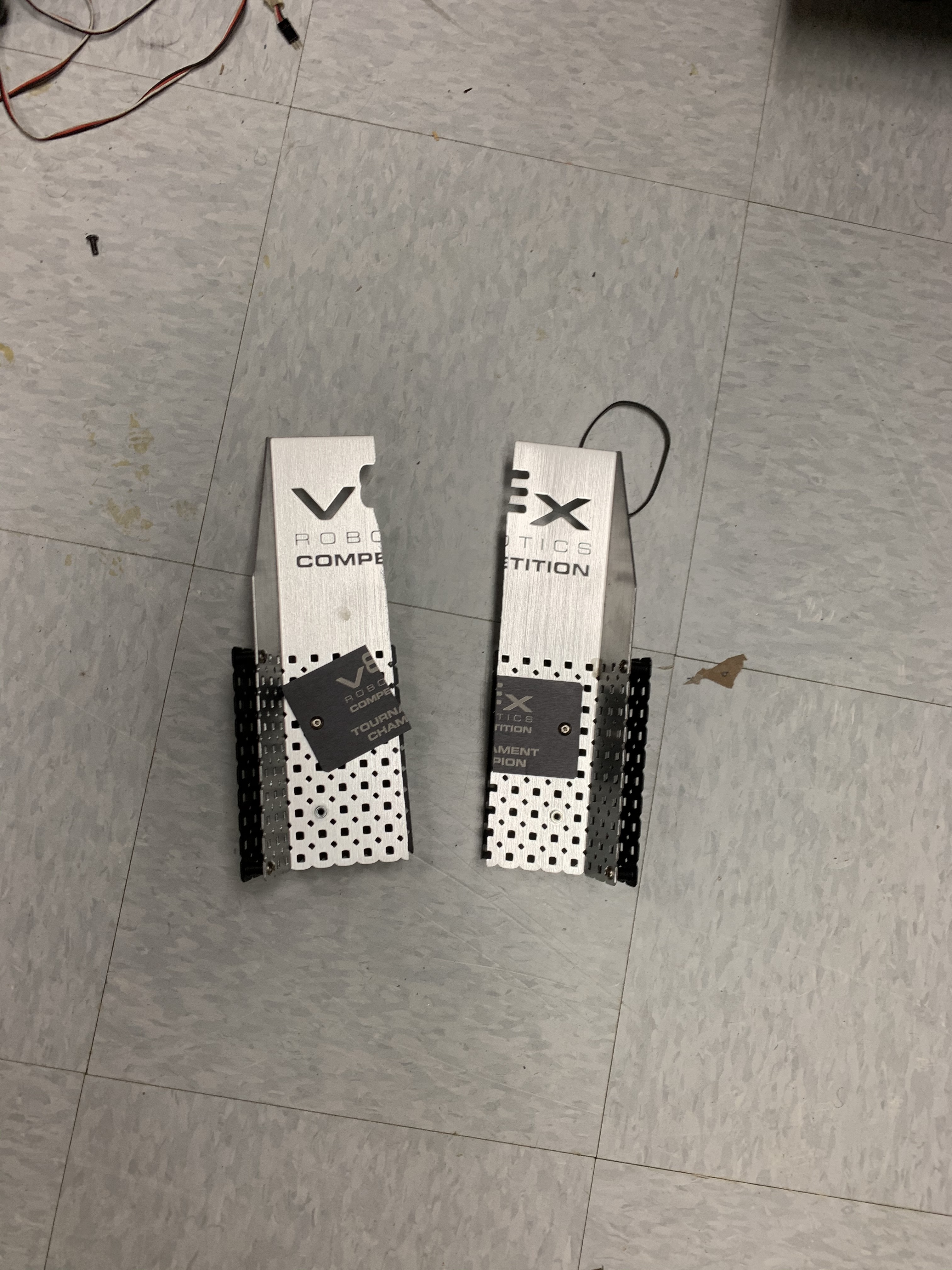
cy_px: 635
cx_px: 476
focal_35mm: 26
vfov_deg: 67.3
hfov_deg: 53.1
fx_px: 953
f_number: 1.8
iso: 64
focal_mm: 4.25
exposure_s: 1/49
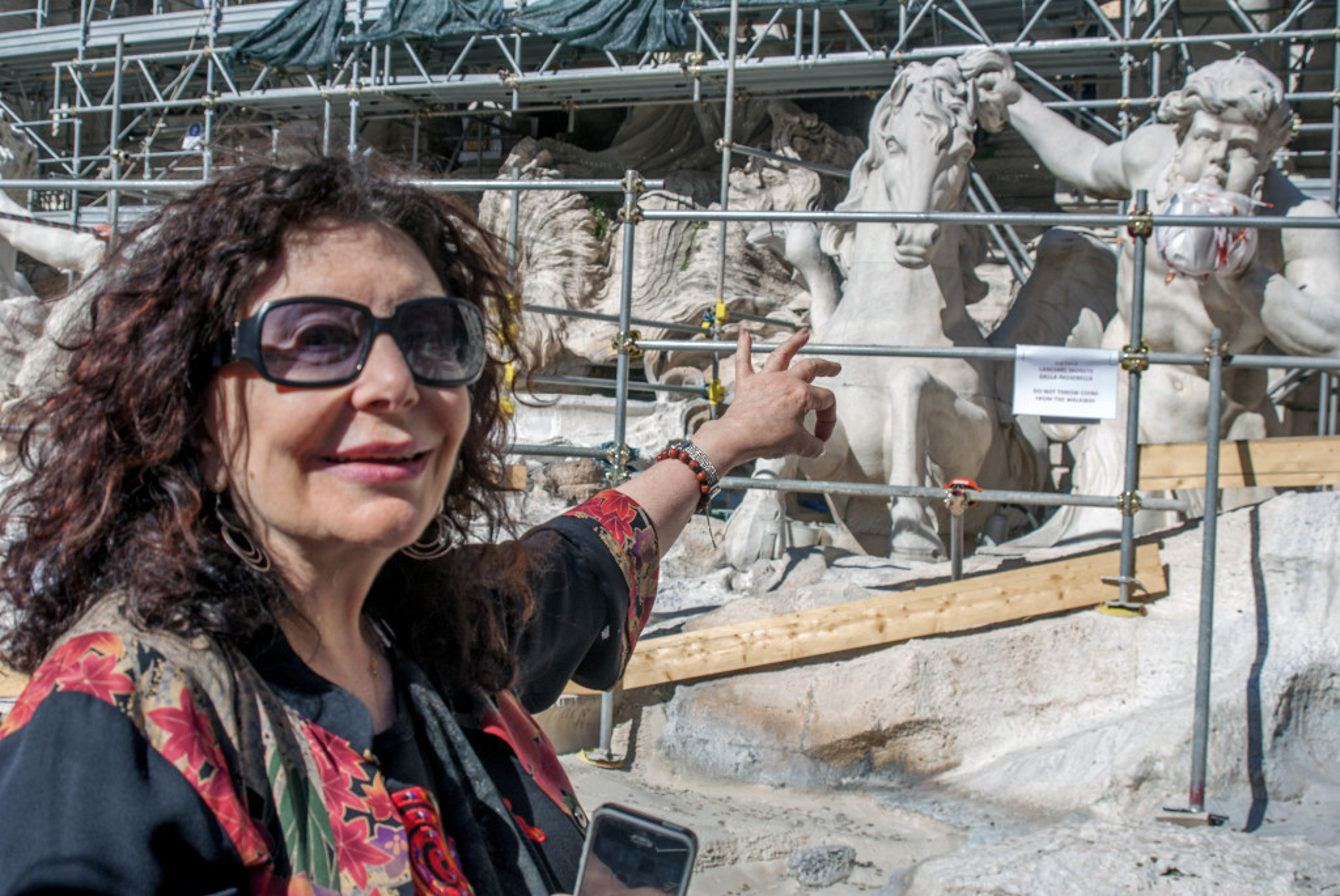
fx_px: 5868
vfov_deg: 8.7
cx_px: 670
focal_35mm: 158
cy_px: 448
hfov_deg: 13.0
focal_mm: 105
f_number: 6.7
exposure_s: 1/350
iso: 100
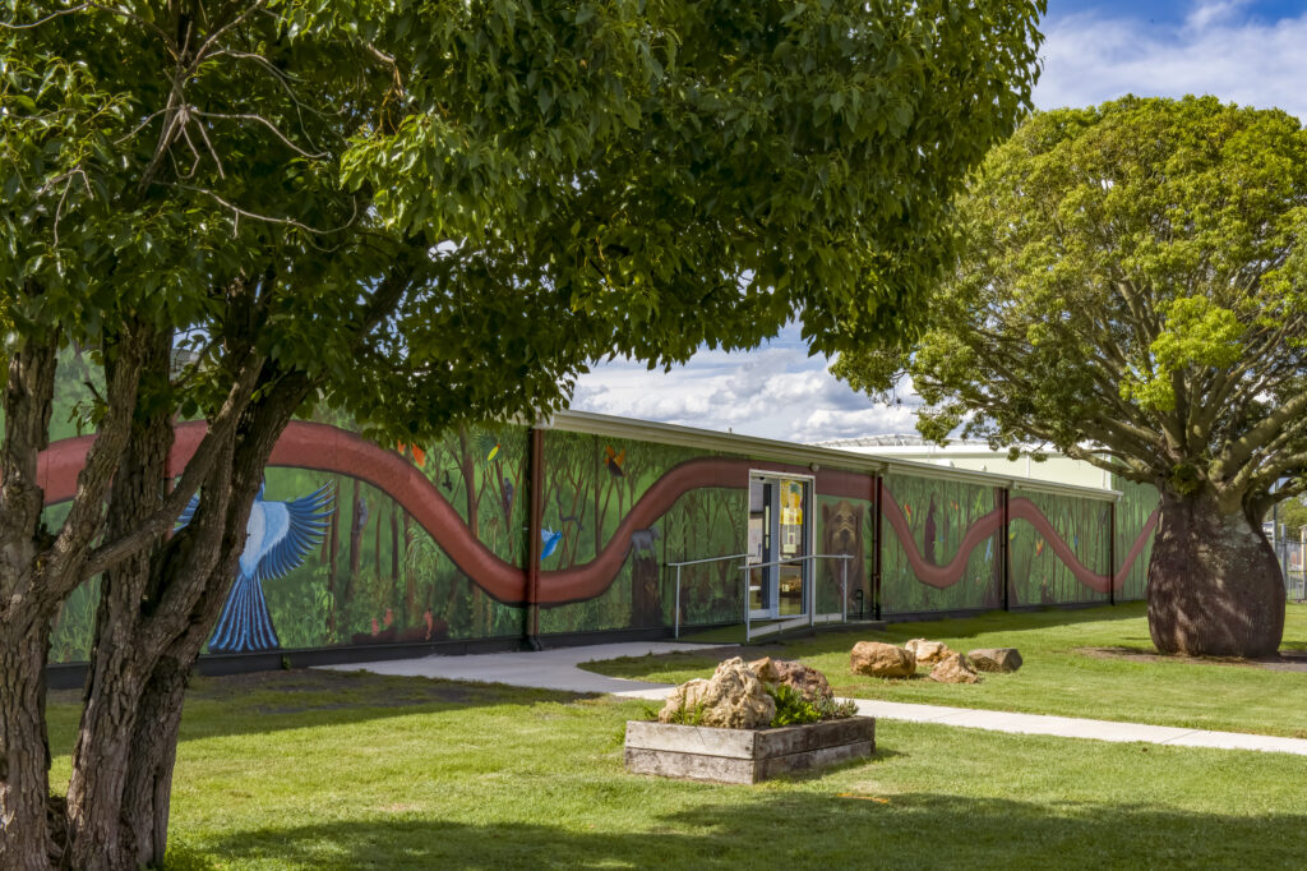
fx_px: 1742
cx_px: 654
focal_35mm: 48
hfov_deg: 41.1
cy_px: 436
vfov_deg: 28.1
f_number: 22
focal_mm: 48
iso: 800
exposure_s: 1/250
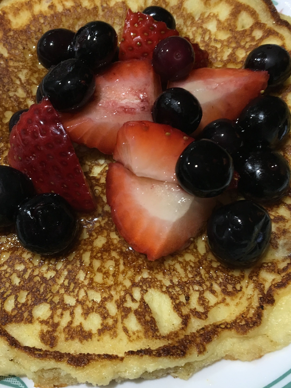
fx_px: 448
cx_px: 127
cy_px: 190
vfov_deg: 46.8
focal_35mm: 40
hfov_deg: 35.9
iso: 125
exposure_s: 1/33
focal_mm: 4.15
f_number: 2.2
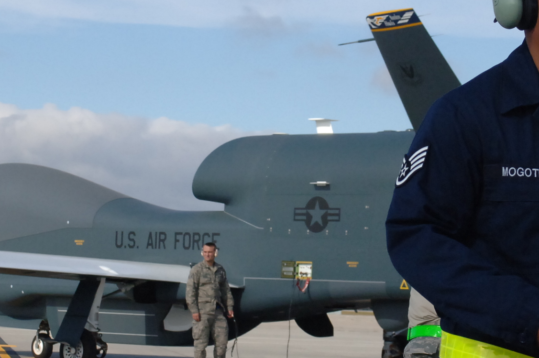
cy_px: 140
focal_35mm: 157
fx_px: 2347
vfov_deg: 8.7
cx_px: 306
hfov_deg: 13.1
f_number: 9
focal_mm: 55
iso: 800
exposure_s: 1/1600
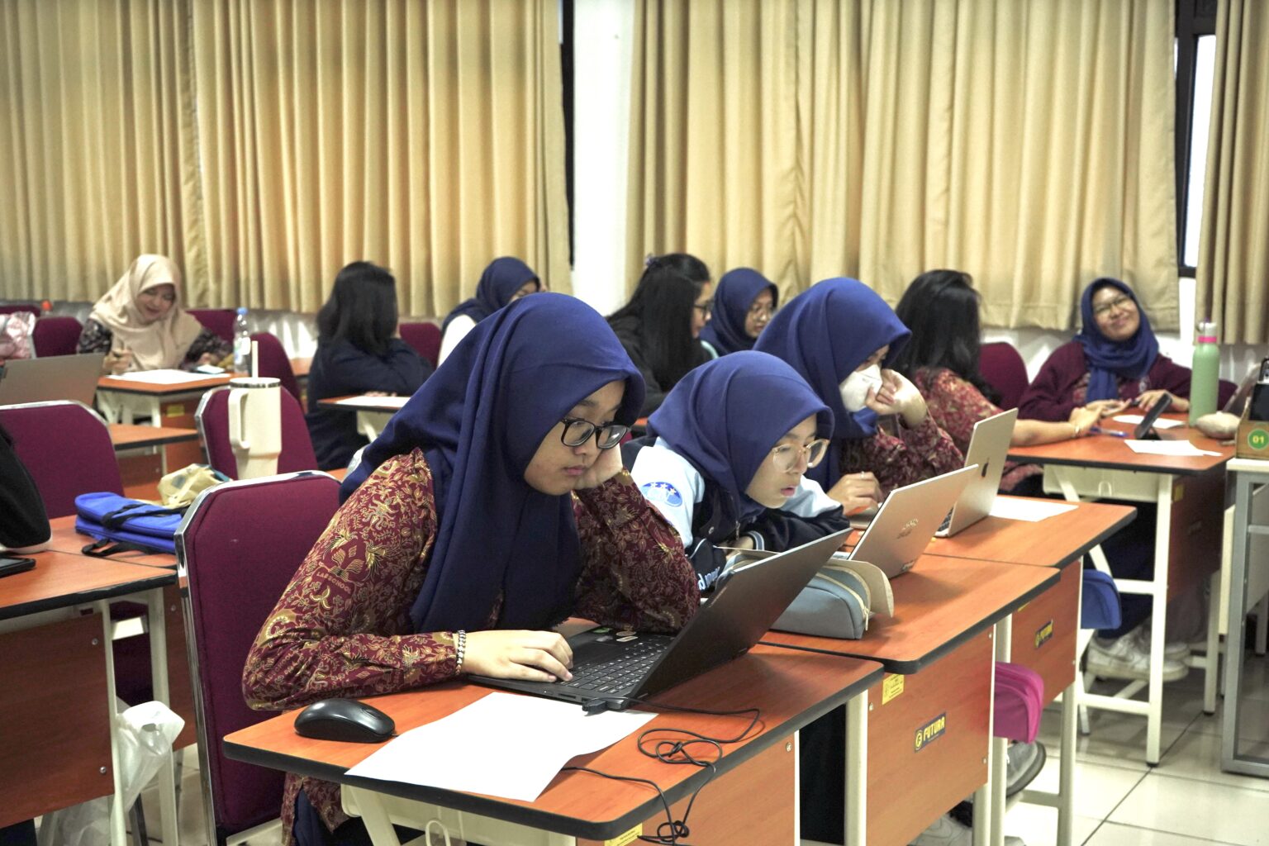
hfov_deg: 43.6
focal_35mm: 45
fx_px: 1586
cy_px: 423
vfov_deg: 29.9
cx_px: 634
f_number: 5.6
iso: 3200
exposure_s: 1/100
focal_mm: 45
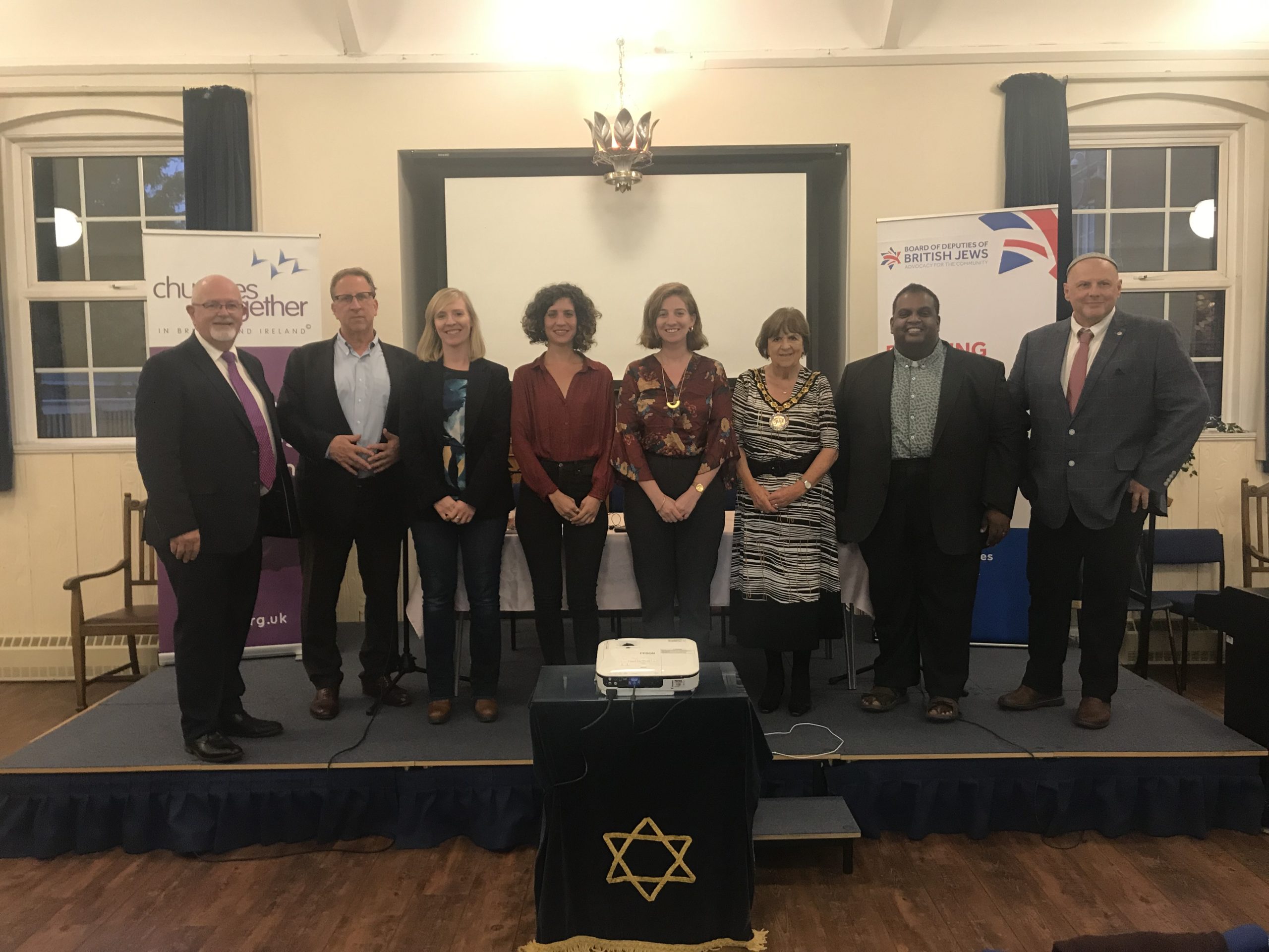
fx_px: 1026
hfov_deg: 63.4
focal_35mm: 28
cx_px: 634
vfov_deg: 49.7
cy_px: 476
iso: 64
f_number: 1.8
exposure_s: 1/17
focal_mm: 3.99
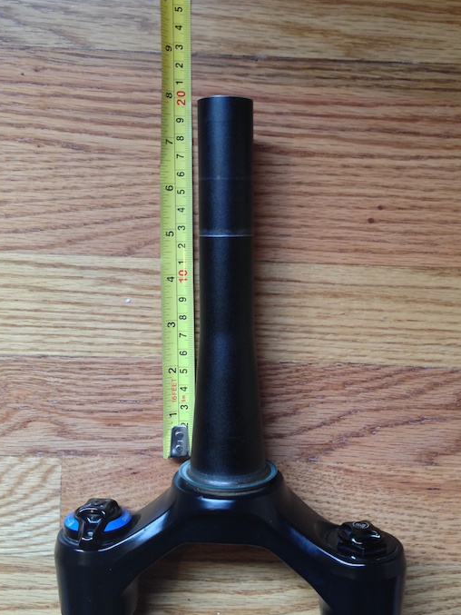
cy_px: 269
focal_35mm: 39
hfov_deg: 36.8
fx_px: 692
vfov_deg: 47.7
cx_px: 232
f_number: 2.4
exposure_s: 1/20
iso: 100
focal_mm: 4.12
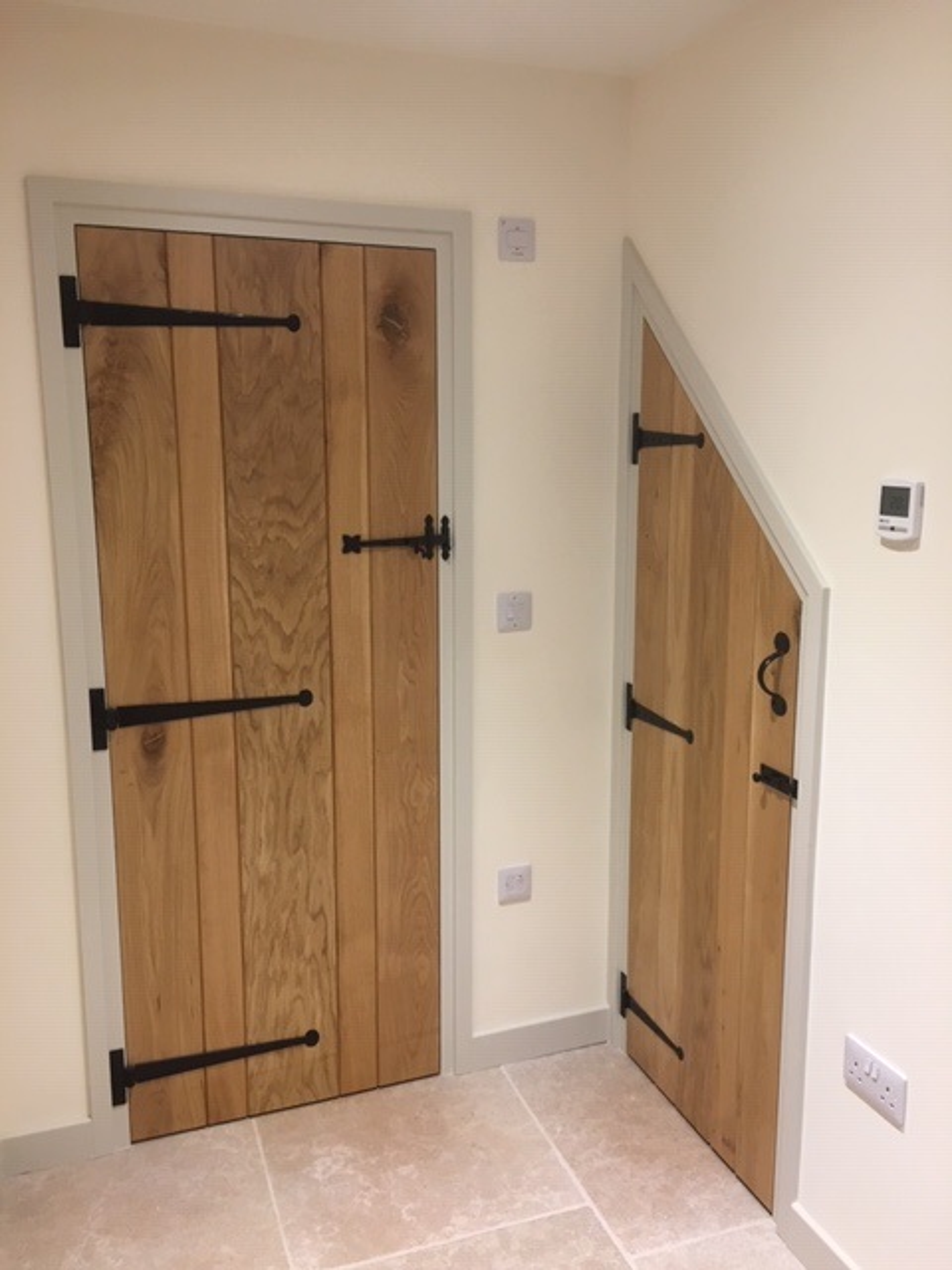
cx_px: 476
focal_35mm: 29
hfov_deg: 48.2
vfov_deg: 61.7
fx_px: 1063
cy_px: 635
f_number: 2.2
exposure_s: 1/33
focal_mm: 4.15
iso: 125
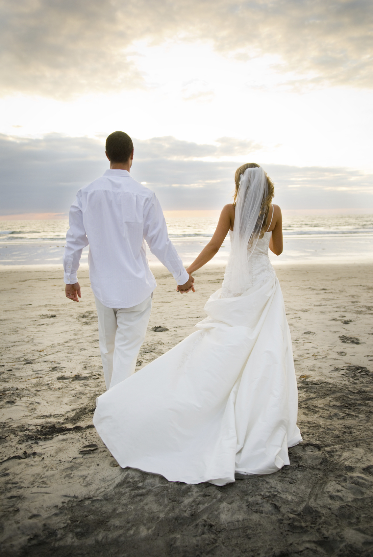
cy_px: 278
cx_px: 186
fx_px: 465
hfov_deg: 43.7
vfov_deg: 61.9
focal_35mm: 30
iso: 100
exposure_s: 1/320
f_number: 2.8
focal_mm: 20
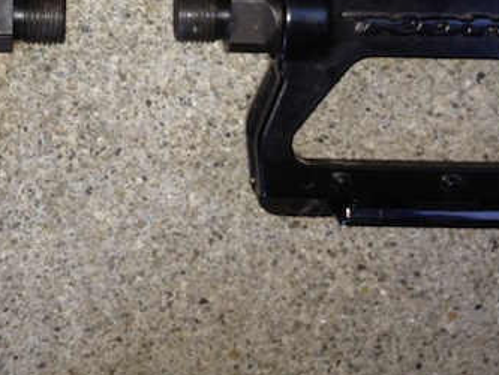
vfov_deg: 17.1
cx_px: 114
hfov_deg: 23.0
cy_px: -18
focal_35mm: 84
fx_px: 1211
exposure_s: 1/45
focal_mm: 4.28
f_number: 2.4
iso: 64
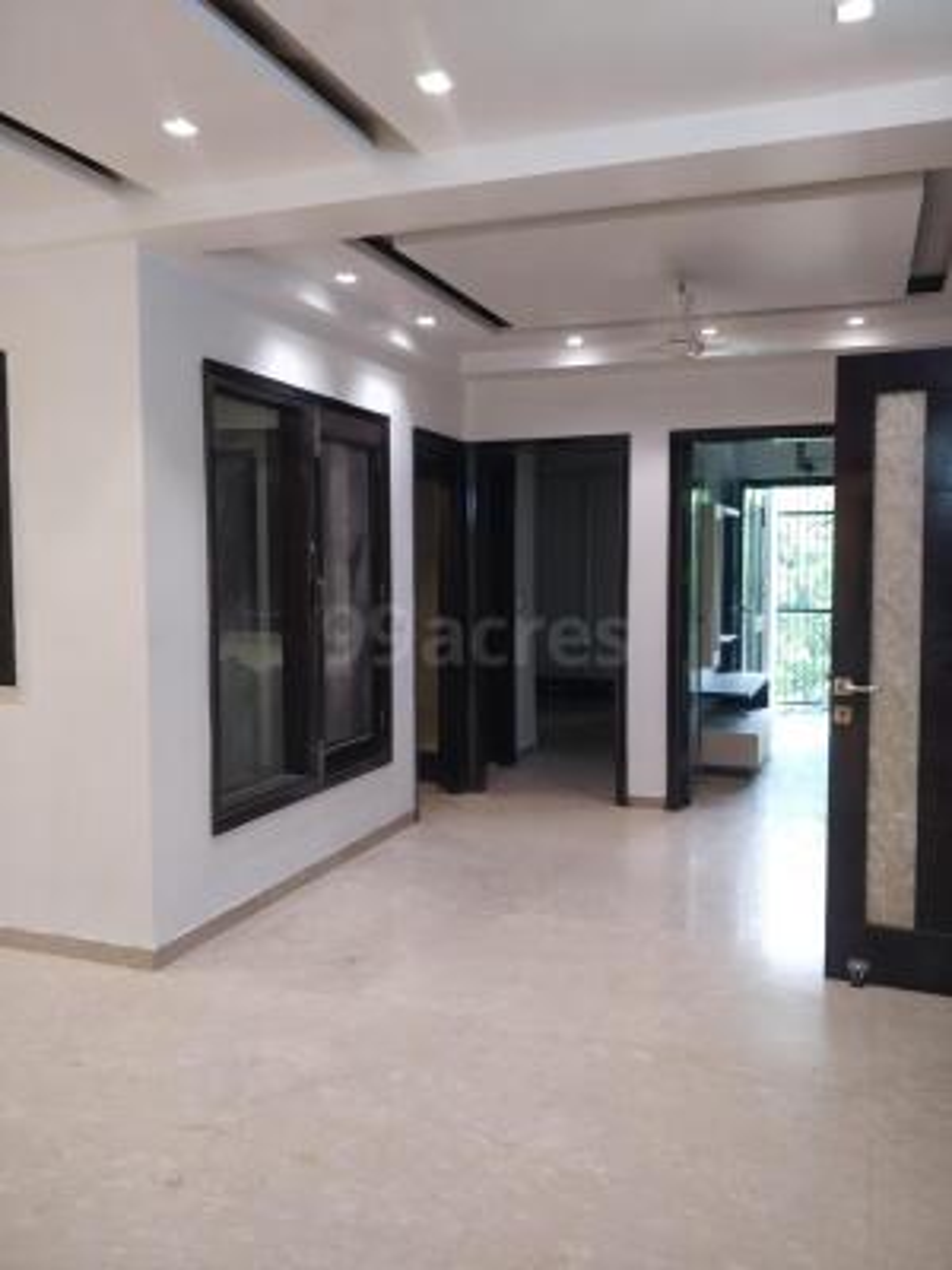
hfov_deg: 56.8
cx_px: 476
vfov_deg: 71.6
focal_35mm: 24
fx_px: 880
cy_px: 635
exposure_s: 1/50
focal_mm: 4.1
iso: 640
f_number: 1.7
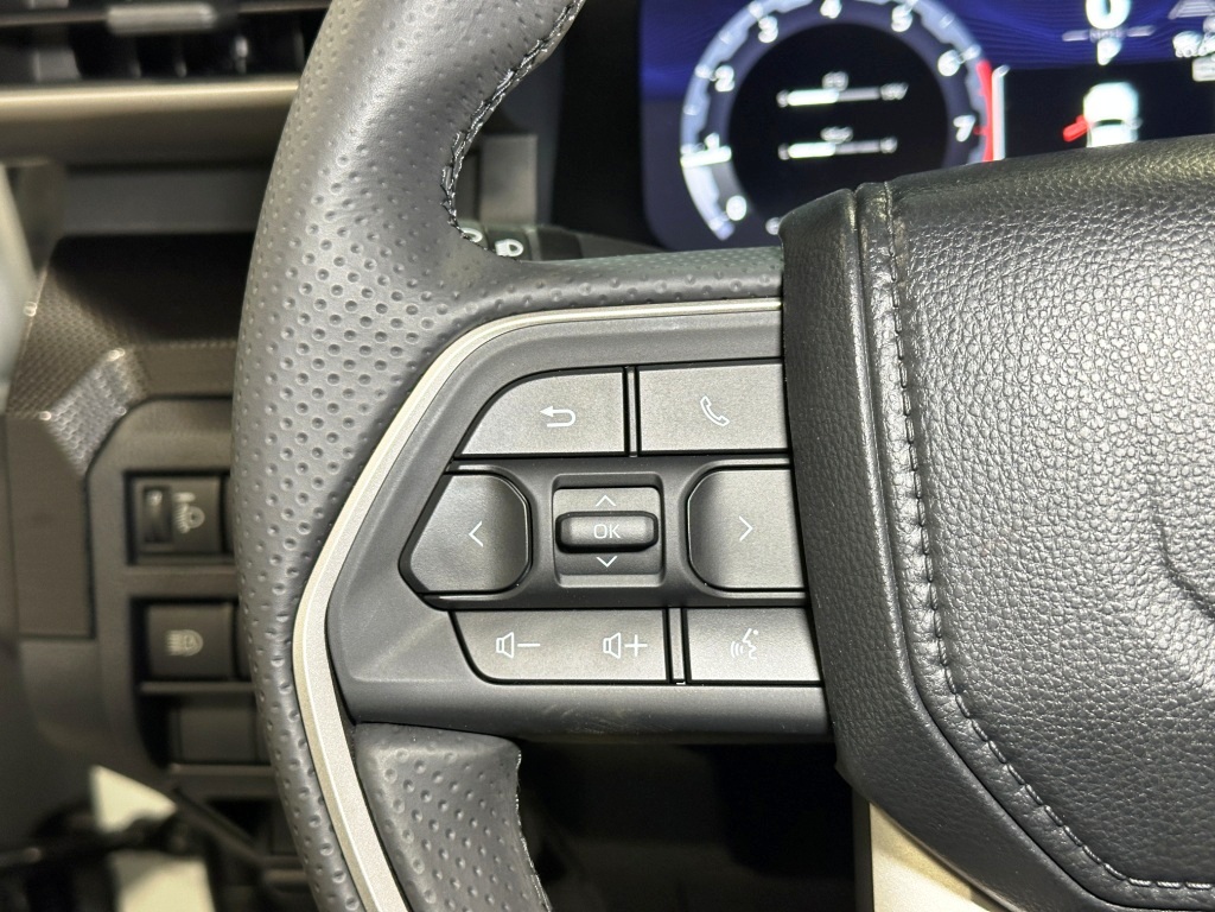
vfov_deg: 30.3
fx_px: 1685
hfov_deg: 39.7
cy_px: 456
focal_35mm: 48
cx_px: 608
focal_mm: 6.86
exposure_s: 1/40
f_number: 1.78
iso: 320
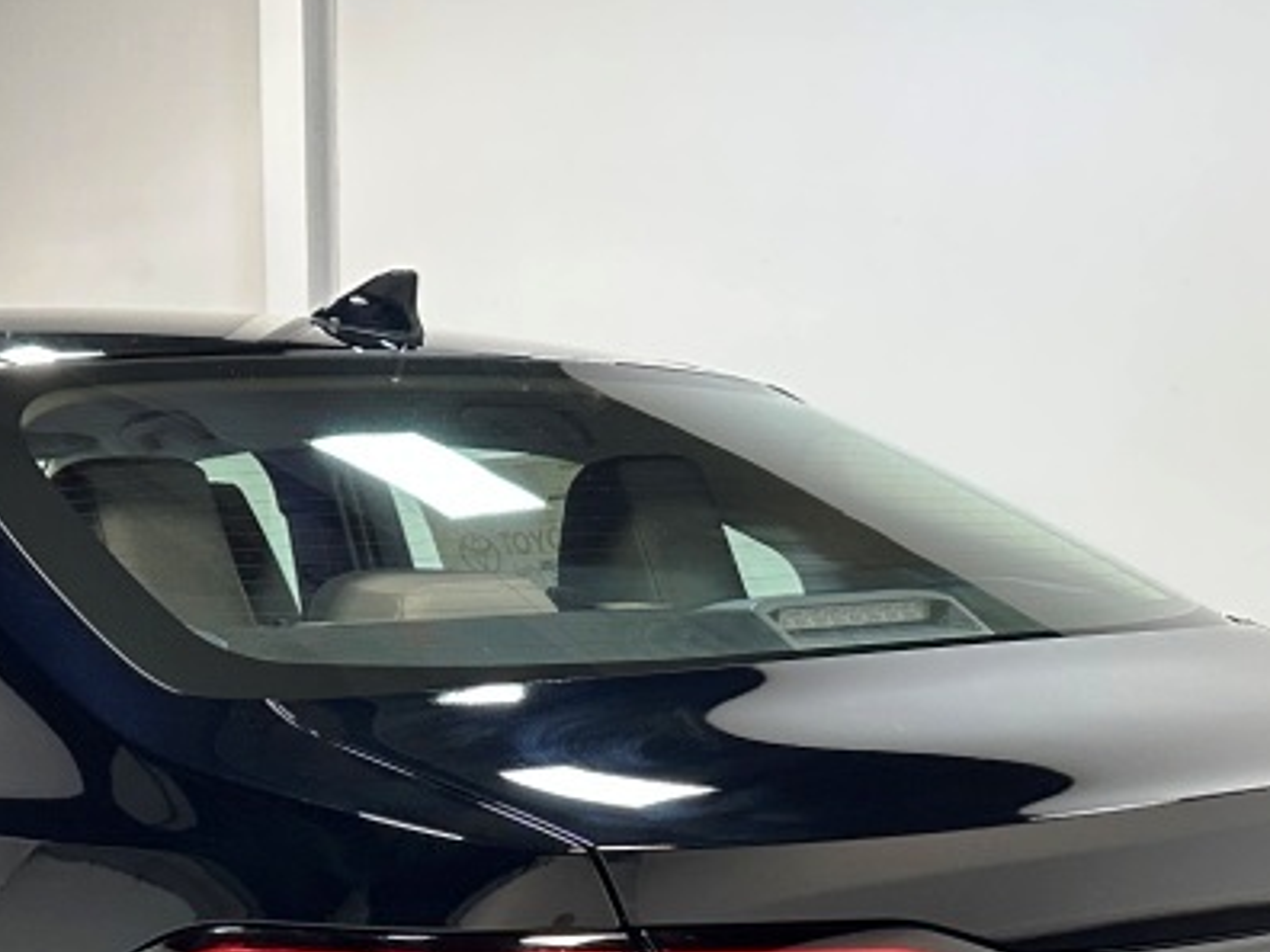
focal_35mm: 62
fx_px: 2275
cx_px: 343
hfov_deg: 30.7
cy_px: 1160
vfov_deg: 21.8
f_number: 1.78
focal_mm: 6.86
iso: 400
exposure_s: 1/60
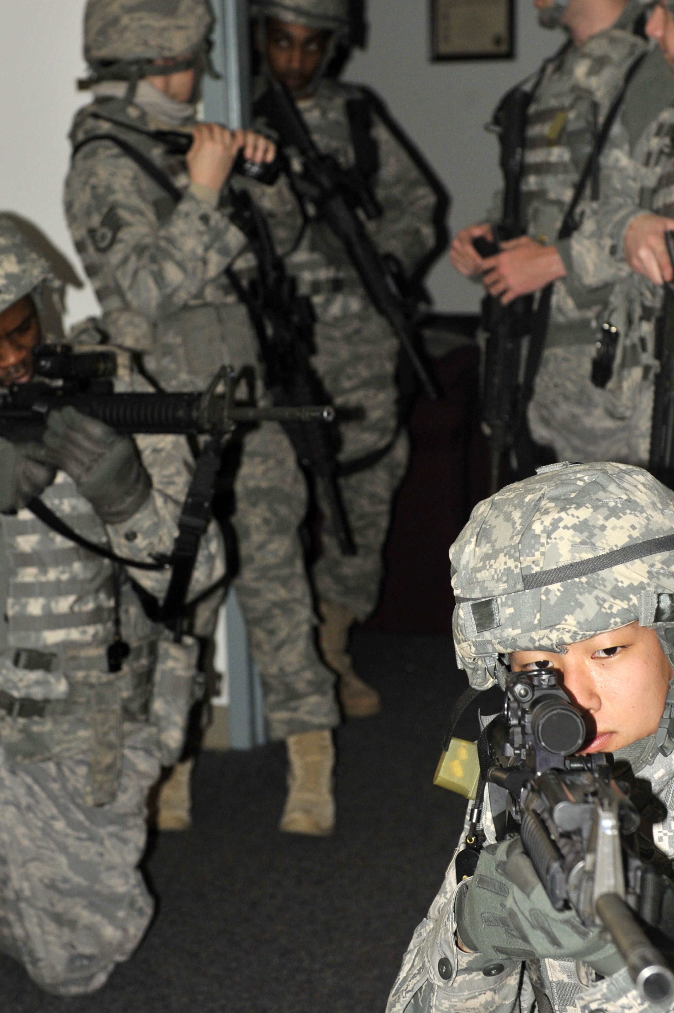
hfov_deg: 21.9
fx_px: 1743
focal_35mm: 62
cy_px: 572
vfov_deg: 32.4
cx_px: 323
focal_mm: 48
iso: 1000
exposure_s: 1/100
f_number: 4
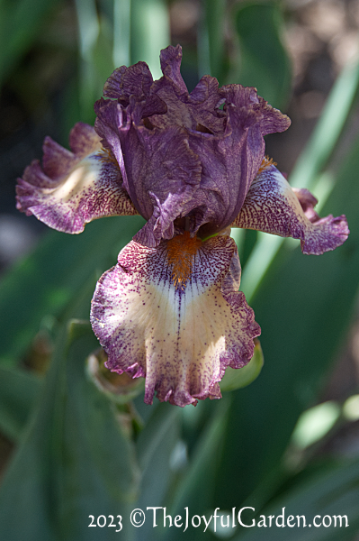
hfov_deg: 7.3
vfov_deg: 11.0
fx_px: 2809
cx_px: 180
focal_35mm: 188
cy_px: 270
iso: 500
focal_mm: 125
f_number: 5.6
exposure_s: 1/400
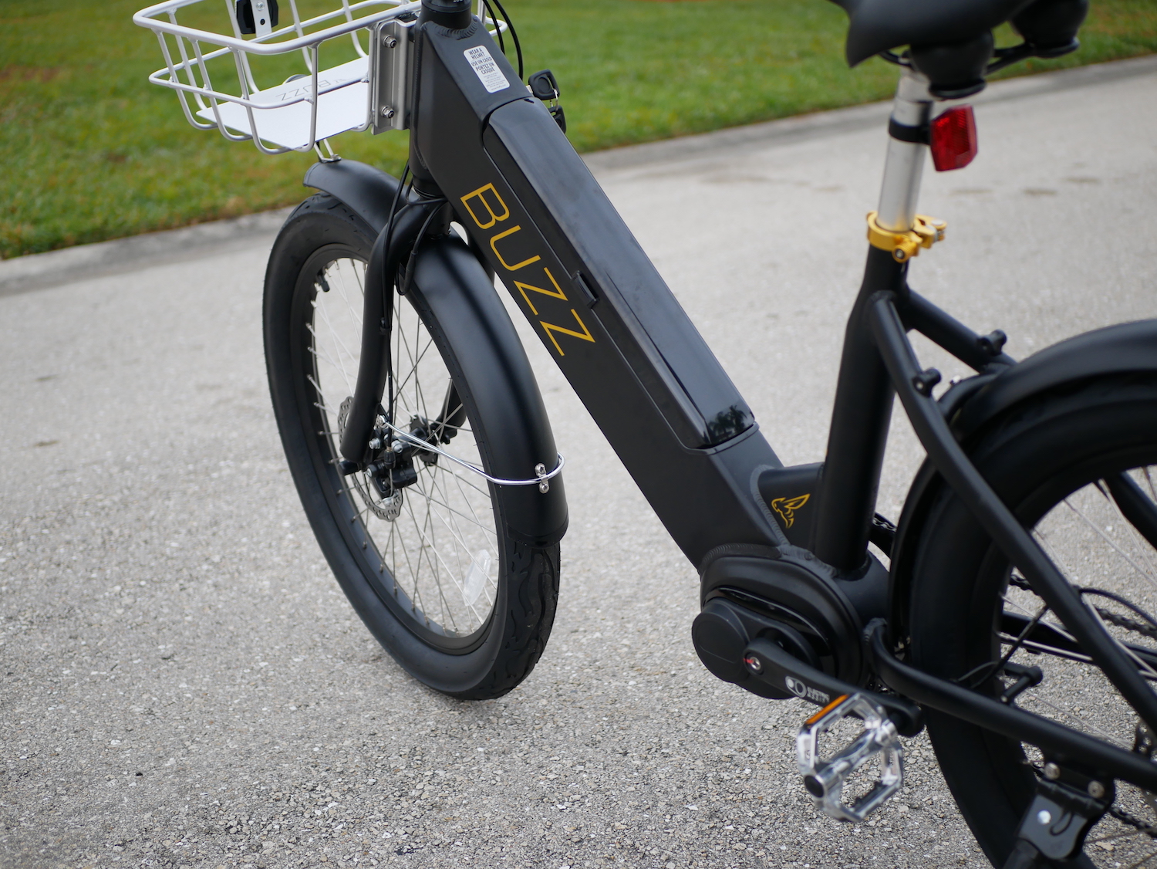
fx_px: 1672
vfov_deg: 29.1
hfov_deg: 38.2
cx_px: 578
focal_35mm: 50
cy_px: 434
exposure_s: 1/125
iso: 200
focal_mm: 25
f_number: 1.7
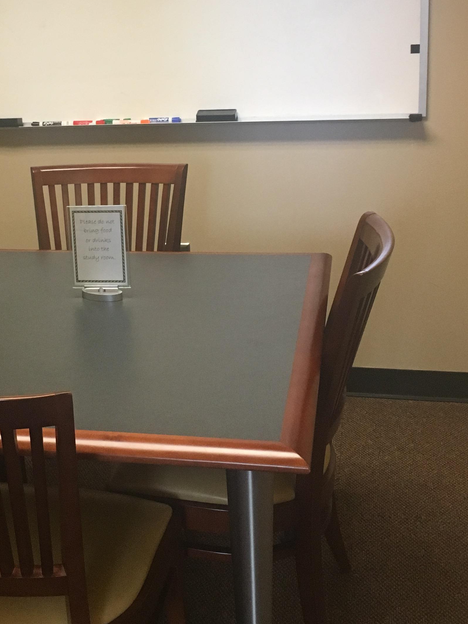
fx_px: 992
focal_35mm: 55
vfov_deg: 34.7
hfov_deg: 26.2
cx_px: 105
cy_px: 230
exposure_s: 1/30
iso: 125
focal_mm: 4.15
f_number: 2.2
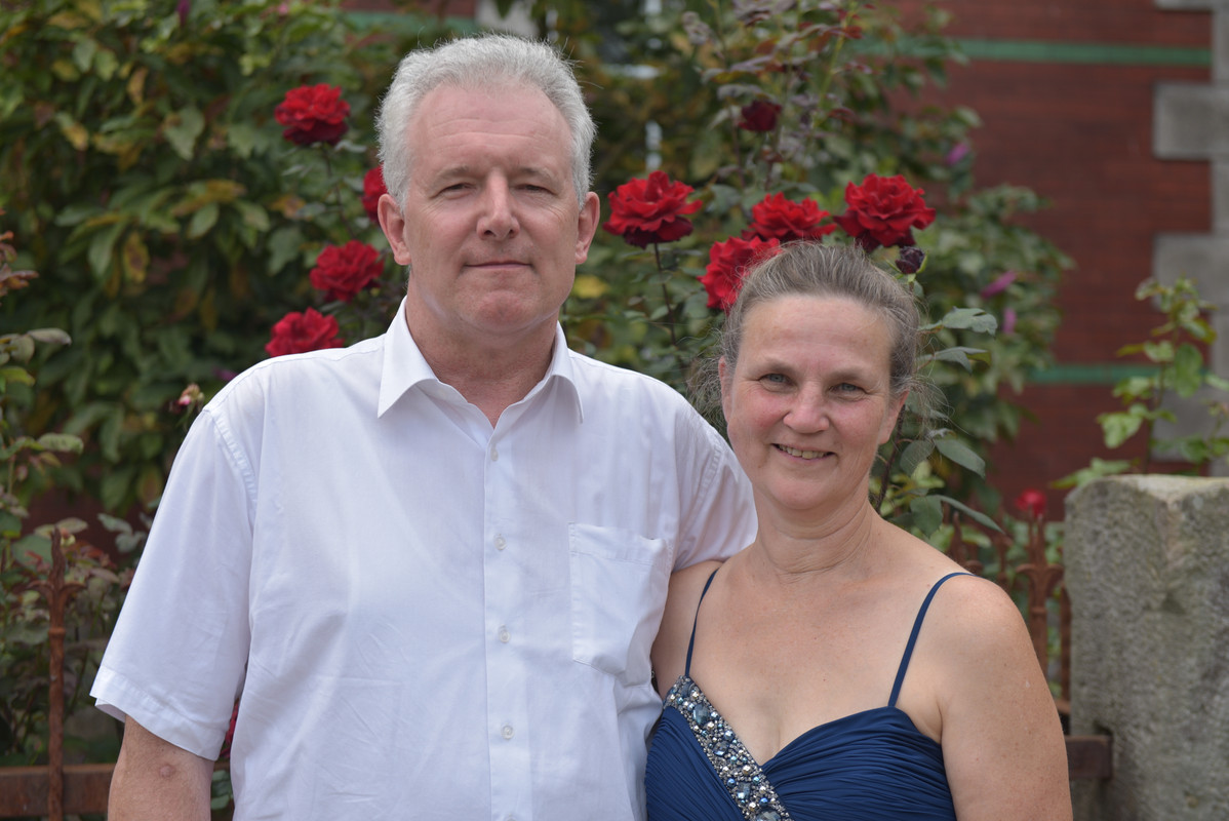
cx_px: 614
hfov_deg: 32.4
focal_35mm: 62
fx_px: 2118
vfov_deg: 21.9
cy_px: 410
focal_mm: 62
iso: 100
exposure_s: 1/250
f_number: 4
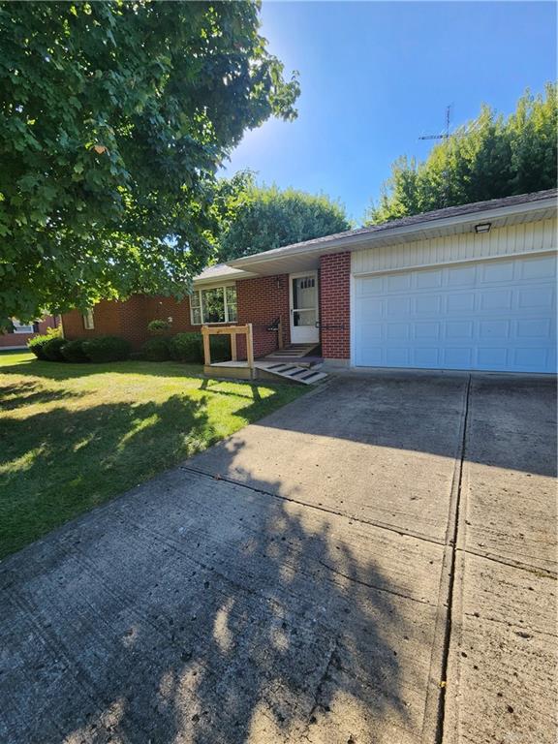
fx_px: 279
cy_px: 372
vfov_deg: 106.2
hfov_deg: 89.9
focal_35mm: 13
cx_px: 279
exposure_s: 1/673
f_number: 2.2
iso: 50
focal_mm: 2.2
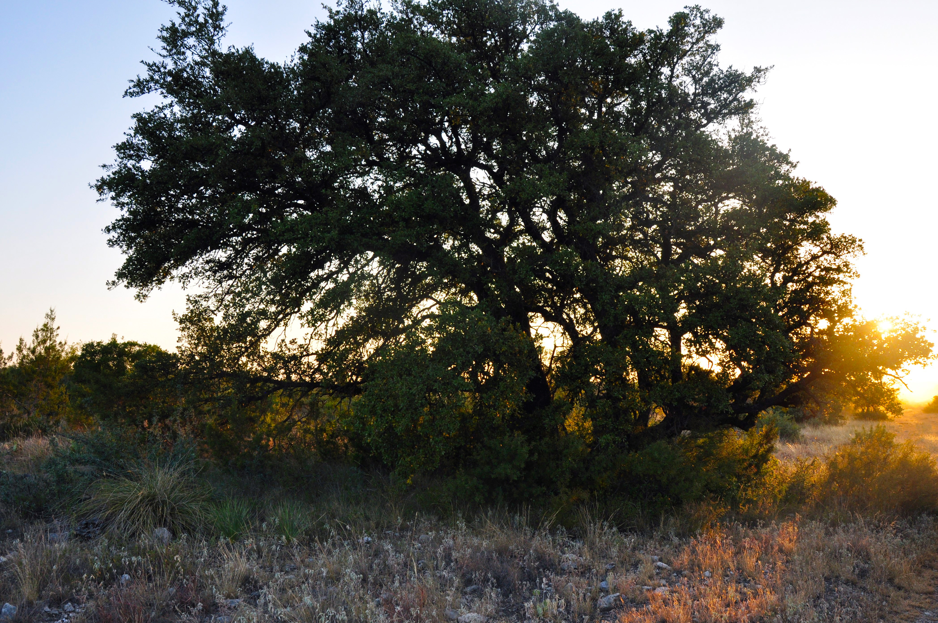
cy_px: 312
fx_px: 820
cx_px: 469
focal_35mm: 32
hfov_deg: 59.6
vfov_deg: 41.6
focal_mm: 21
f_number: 9
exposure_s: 1/100
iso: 400
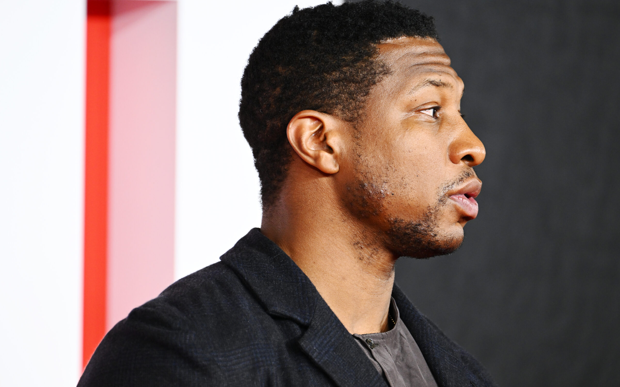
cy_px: 181
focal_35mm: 409
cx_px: 310
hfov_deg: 5.1
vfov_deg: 3.2
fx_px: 6911
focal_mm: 400
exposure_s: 1/320
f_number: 5.6
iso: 2000
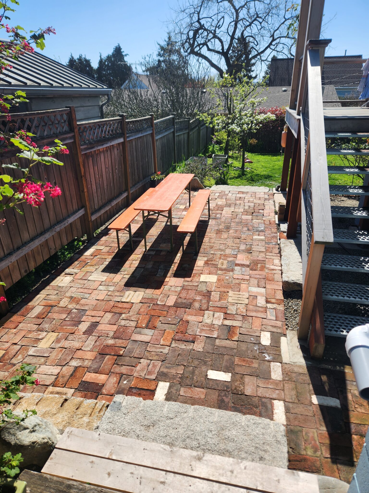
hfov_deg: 58.9
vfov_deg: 73.9
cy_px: 246
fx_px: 327
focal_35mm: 23
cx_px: 184
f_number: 1.8
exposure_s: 1/1318
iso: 20
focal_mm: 5.4
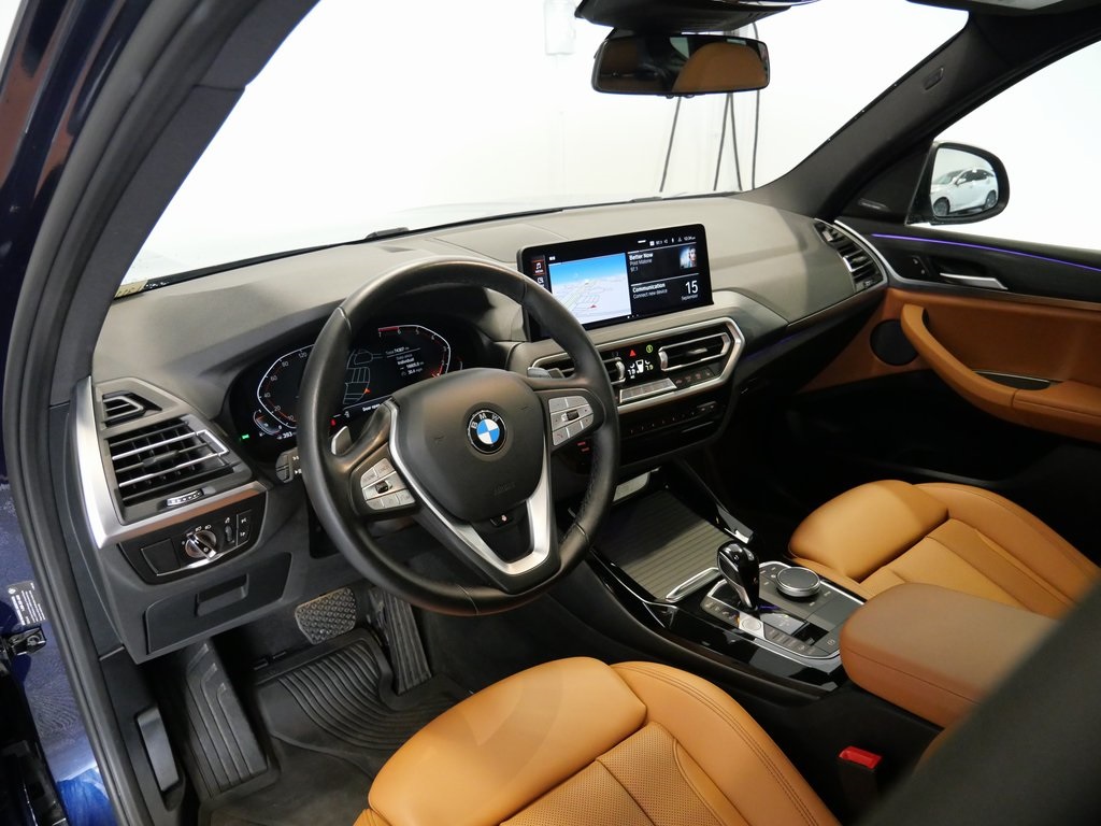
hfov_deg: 71.6
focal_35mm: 24
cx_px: 550
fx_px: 763
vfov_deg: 56.8
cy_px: 413
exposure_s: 1/50
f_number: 3.5
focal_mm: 12
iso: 3200
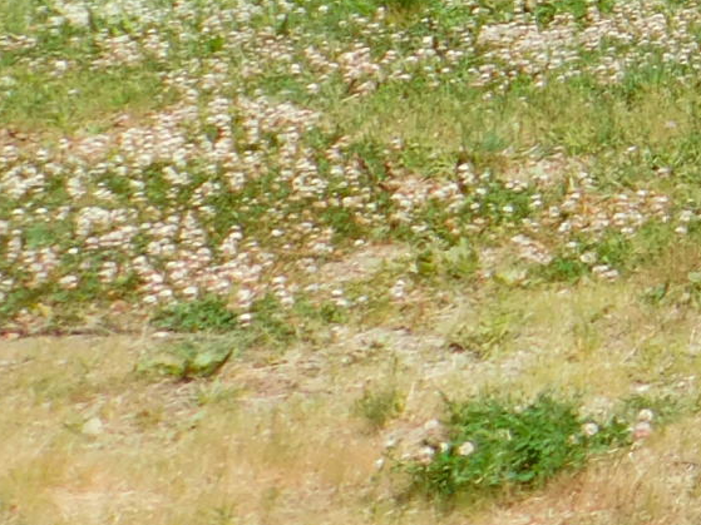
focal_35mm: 161
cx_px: 1768
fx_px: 3260
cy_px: -633
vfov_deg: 8.6
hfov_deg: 10.3
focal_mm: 5.3
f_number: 3.2
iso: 125
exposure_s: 1/1000
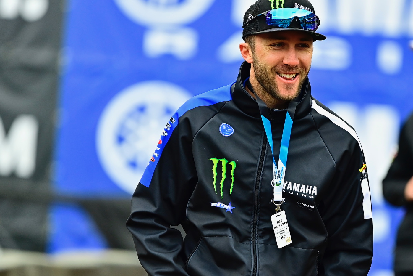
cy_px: 175
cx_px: 291
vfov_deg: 2.8
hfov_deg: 4.2
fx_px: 5680
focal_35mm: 495
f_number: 4
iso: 900
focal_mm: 300
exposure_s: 1/1000
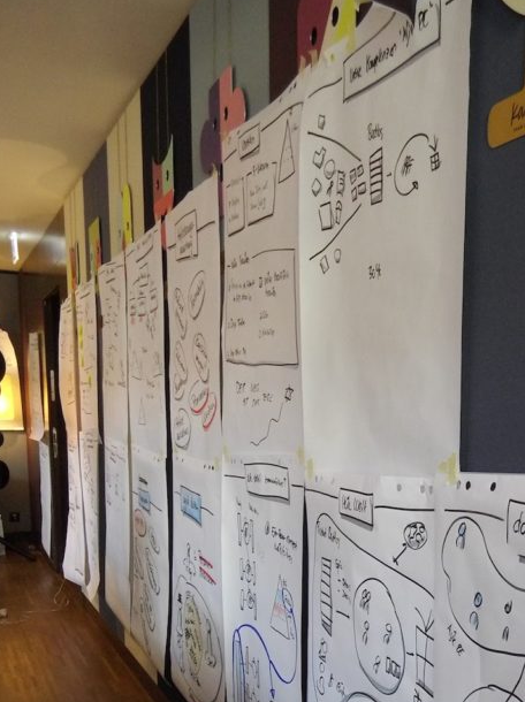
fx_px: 851
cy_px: 565
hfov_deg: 33.4
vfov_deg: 42.7
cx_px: 414
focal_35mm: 42
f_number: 3.5
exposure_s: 1/30
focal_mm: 4.5
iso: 280
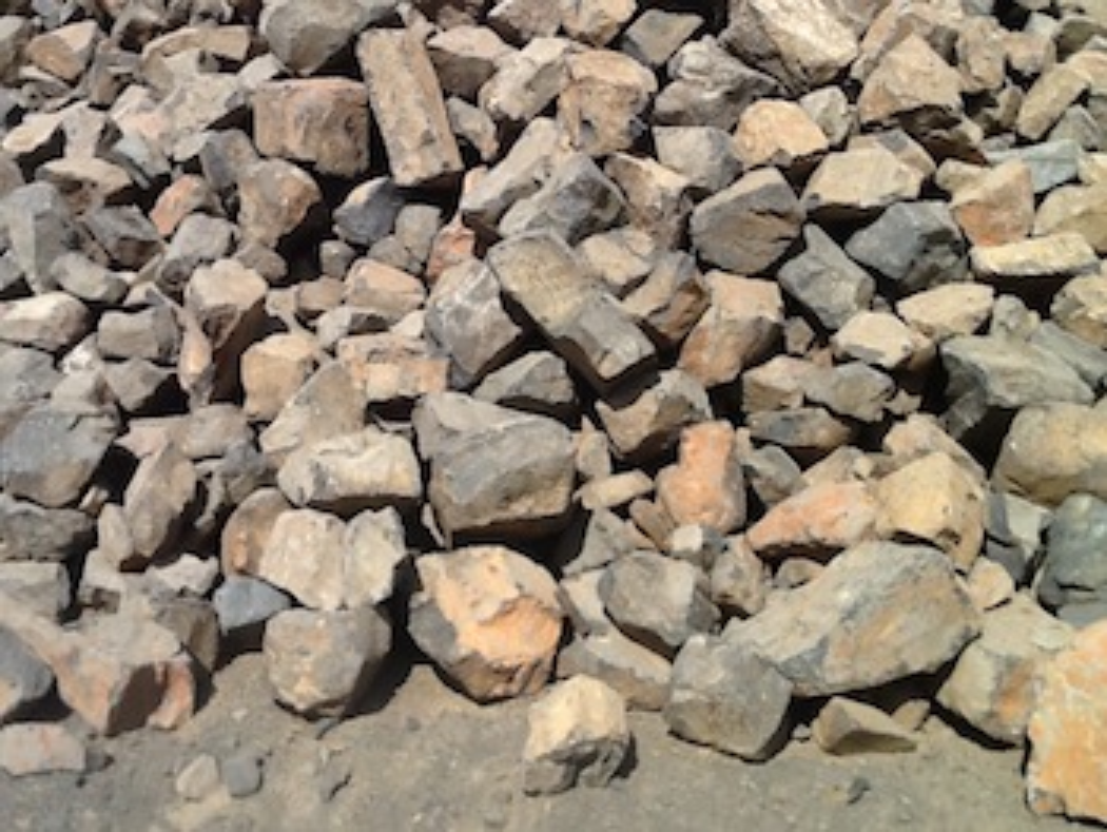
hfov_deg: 42.9
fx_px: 1408
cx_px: 554
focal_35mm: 44
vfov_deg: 32.9
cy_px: 416
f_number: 2.4
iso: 50
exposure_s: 1/1912
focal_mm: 2.03
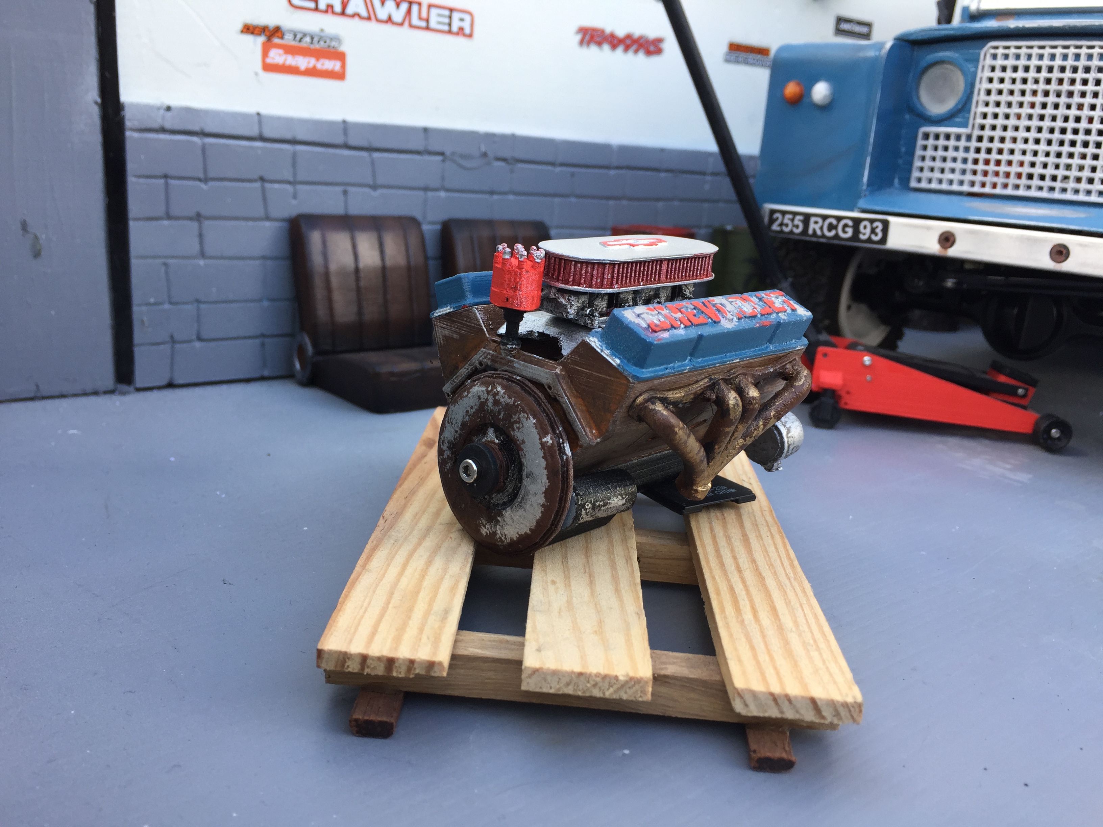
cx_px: 552
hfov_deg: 61.7
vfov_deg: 48.2
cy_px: 414
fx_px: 924
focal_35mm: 29
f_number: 2.2
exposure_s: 1/124
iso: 32
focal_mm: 4.15
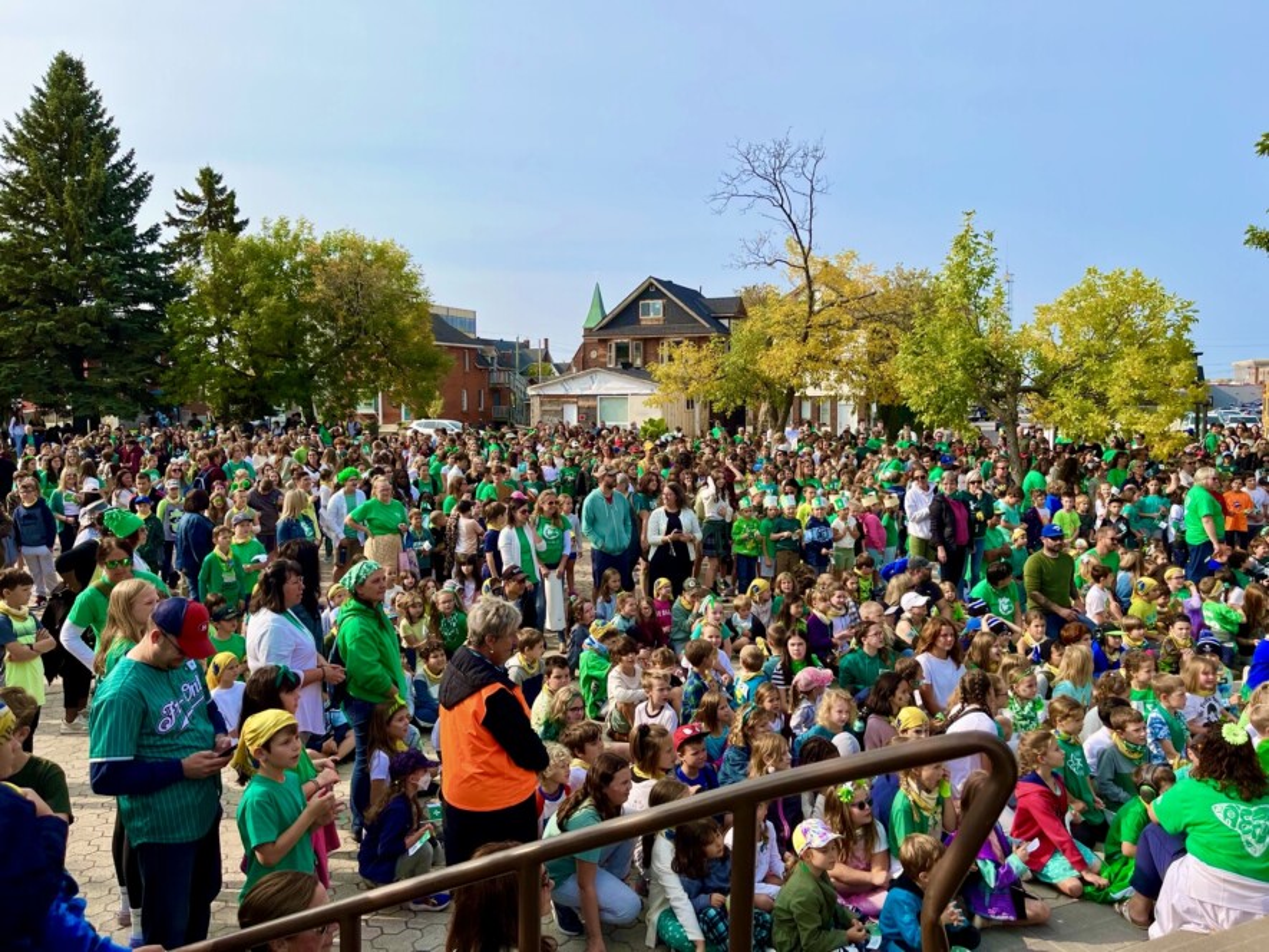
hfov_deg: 67.3
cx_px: 634
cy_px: 476
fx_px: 953
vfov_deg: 53.1
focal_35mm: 26
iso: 50
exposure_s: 1/2967
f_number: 1.6
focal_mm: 5.1
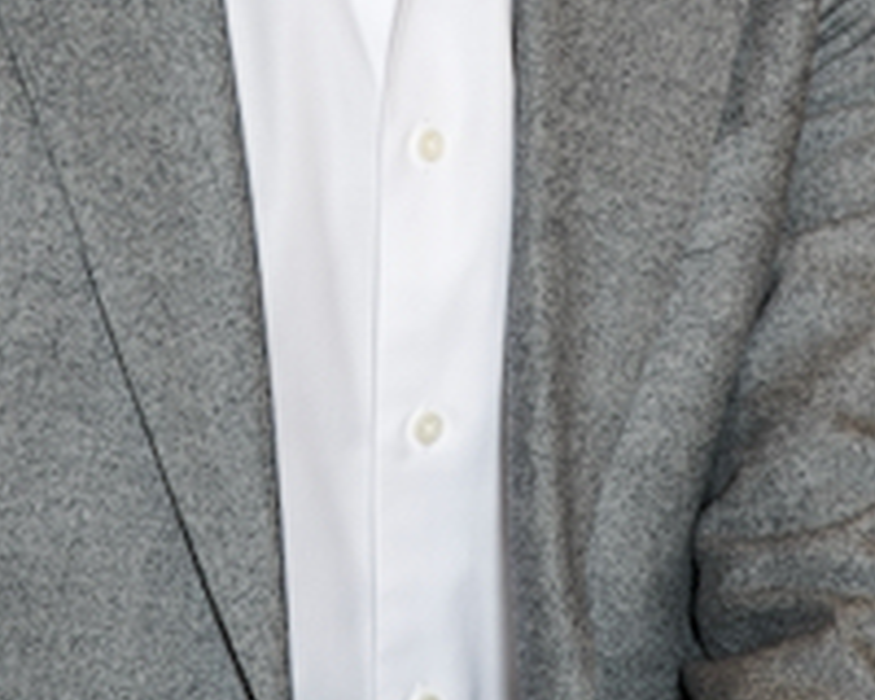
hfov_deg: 3.2
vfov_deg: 2.6
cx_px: 396
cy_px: -481
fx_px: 15538
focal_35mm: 600
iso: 640
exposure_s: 1/60
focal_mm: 200
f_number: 6.3
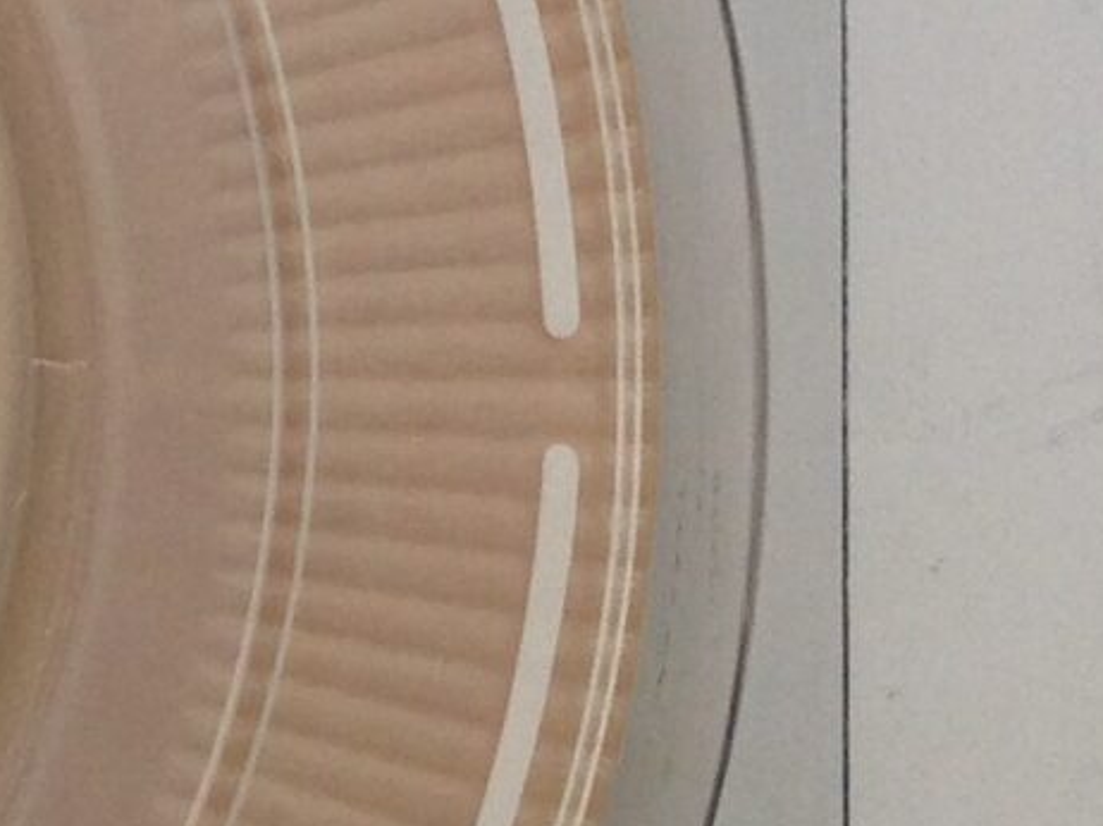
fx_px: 5828
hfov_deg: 10.0
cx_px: -1120
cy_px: 263
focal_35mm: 183
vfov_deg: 8.1
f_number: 2.4
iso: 64
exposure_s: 1/60
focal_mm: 4.12
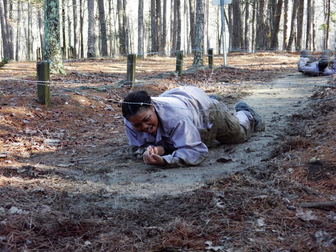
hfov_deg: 28.6
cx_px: 168
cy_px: 126
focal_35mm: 68
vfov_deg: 21.6
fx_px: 660
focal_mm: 34
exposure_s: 1/400
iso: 1600
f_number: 5.2
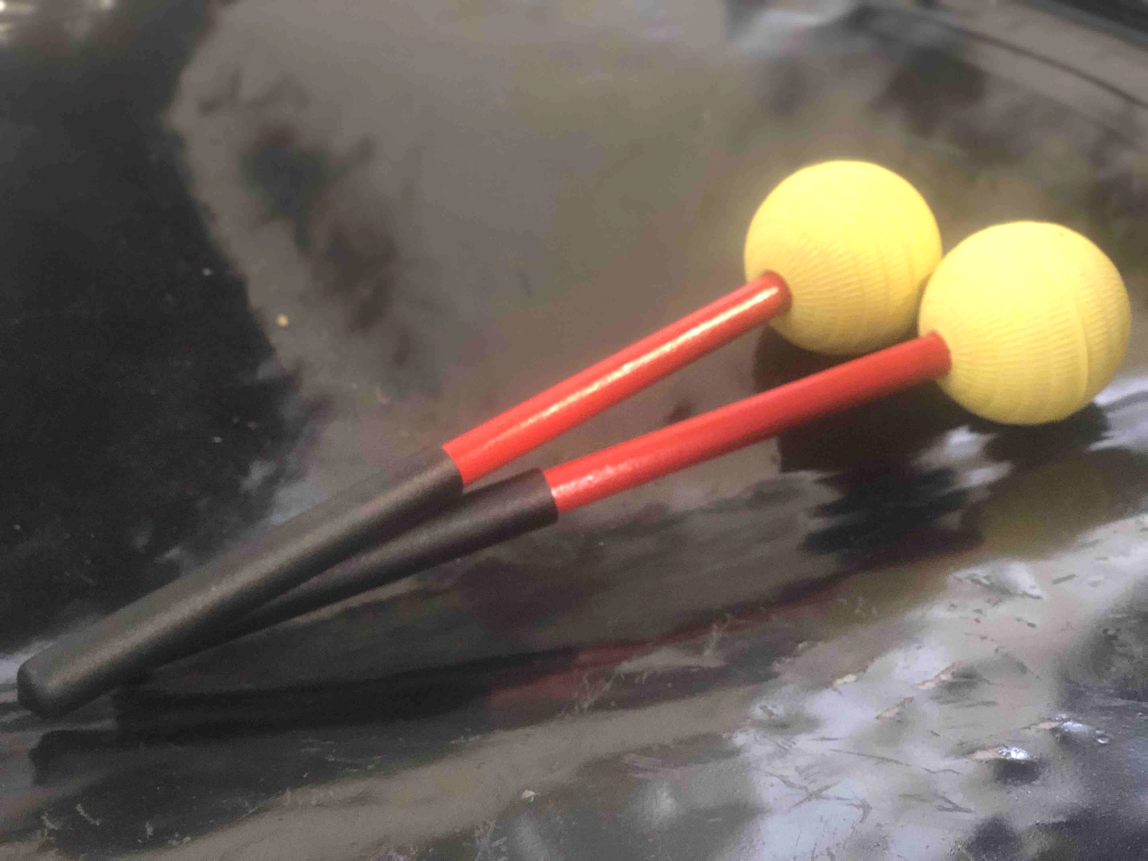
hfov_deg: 36.8
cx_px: 574
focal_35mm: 52
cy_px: 430
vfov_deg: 28.0
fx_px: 1725
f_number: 2.4
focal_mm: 6
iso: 200
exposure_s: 1/8
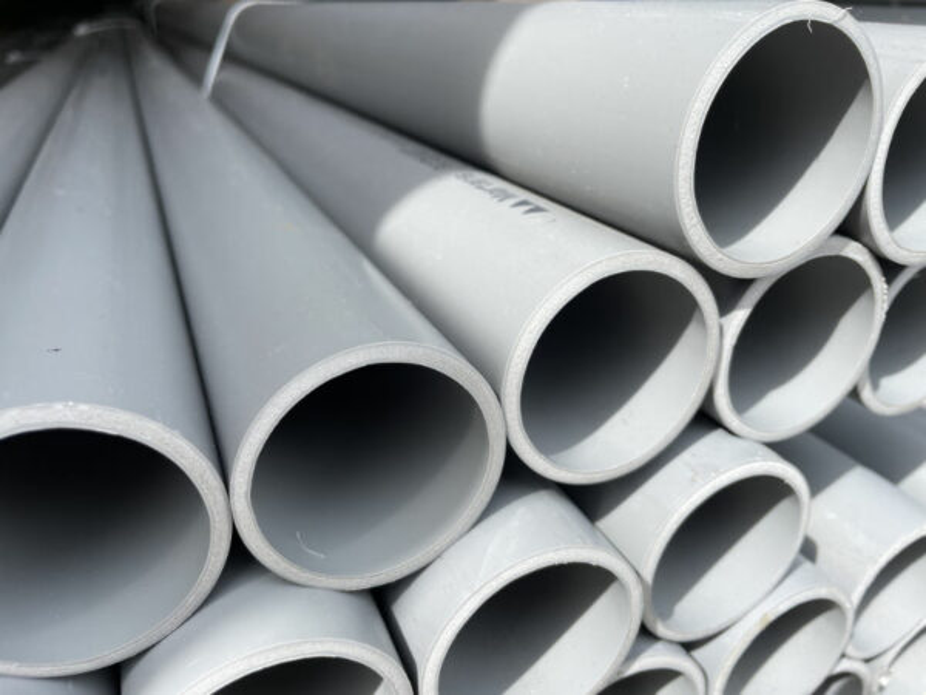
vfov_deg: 53.1
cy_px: 348
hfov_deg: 67.3
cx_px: 463
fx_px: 696
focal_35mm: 26
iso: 32
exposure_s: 1/1304
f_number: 1.6
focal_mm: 4.2
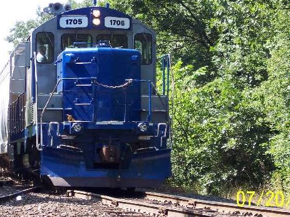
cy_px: 58
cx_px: 107
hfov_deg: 10.0
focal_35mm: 197
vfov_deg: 7.5
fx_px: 1650
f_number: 4.8
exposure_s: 1/250
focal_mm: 24
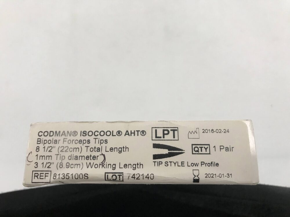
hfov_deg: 63.4
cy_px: 108
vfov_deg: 49.7
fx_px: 235
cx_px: 145
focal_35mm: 28
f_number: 1.8
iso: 25
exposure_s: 1/40
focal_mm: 3.99
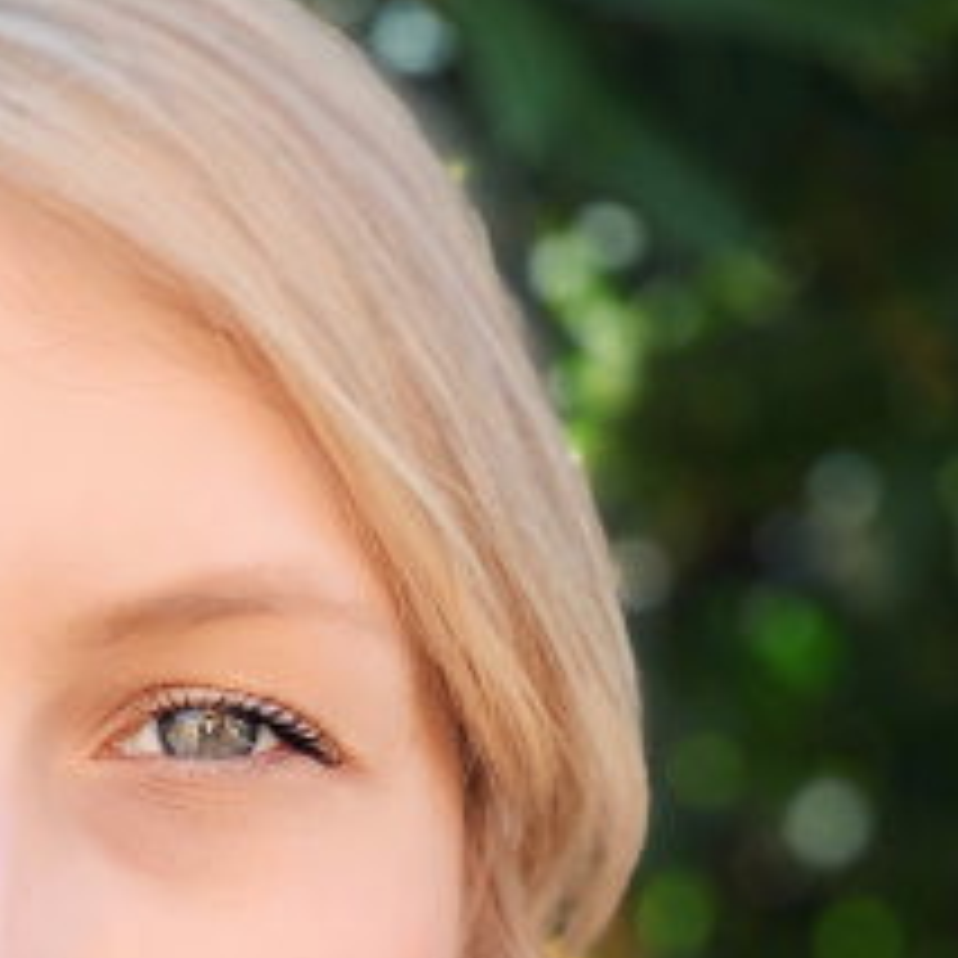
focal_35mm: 161
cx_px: -4
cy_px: 1415
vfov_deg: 10.5
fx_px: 5041
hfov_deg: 10.8
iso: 16
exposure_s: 1/122
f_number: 2.4
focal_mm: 6
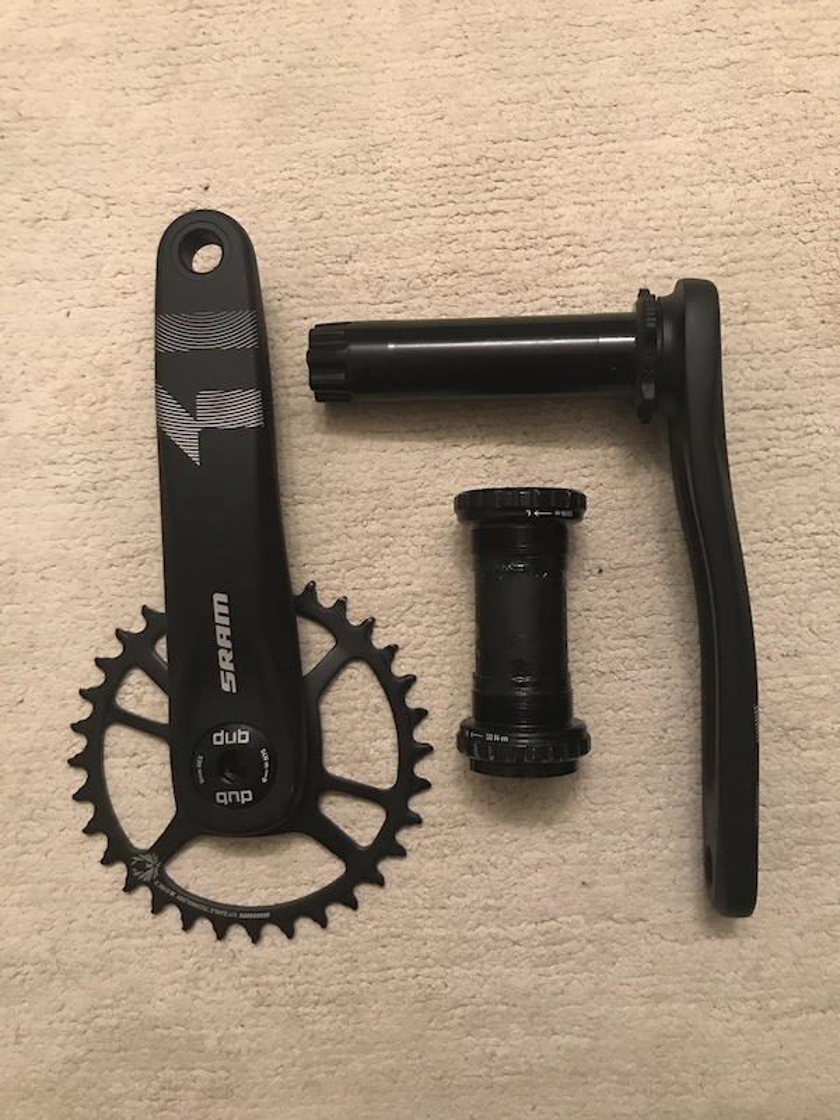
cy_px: 560
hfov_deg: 49.7
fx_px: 906
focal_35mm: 28
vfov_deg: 63.4
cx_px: 420
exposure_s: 1/15
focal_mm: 3.99
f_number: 1.8
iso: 100
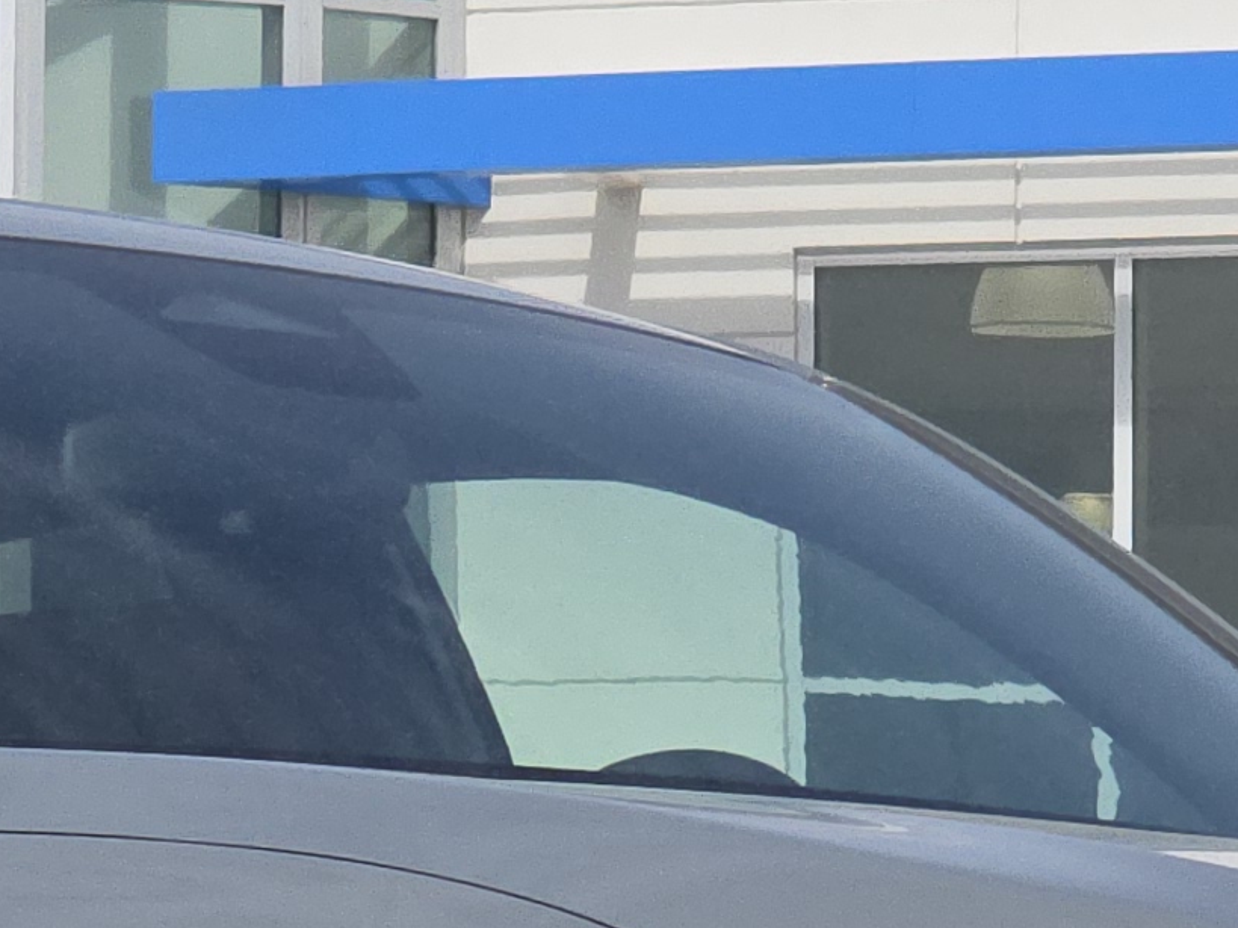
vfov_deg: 4.4
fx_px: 12051
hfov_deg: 5.9
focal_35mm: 337
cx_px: 153
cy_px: 1347
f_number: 2.4
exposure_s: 1/3143
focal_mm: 7.9
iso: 50
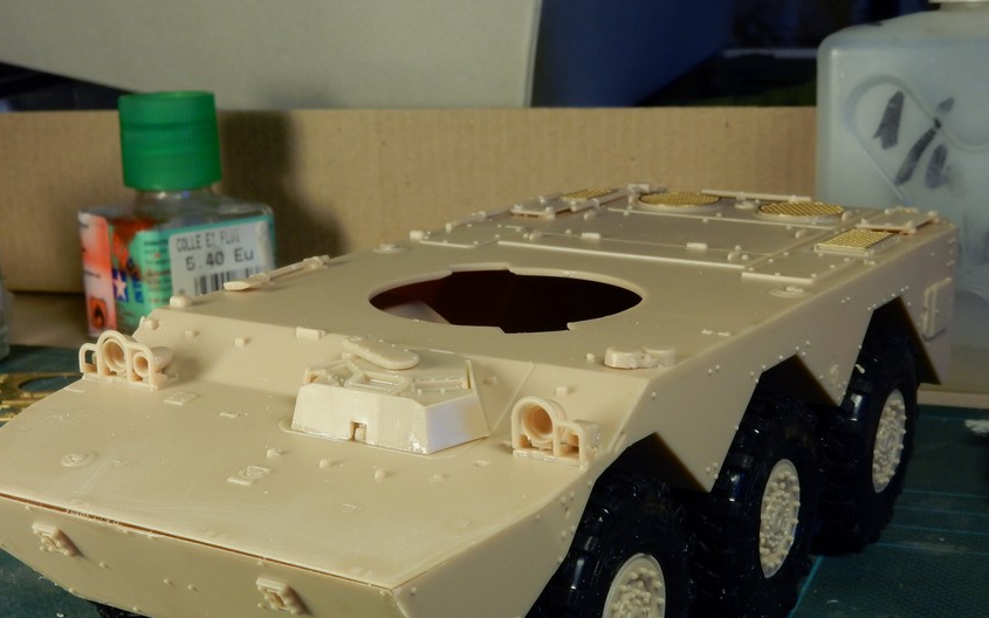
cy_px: 437
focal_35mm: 64
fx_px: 1725
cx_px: 441
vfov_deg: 20.2
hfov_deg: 32.0
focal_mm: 9
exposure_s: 1/15
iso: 125
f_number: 7.1
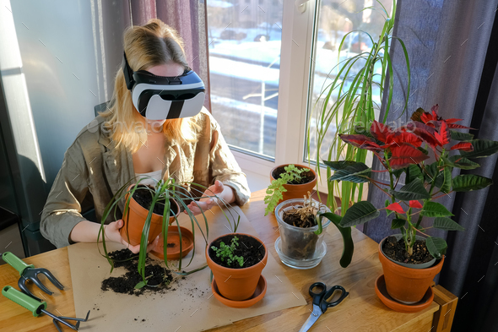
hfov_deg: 57.2
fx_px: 456
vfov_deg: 39.9
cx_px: 249
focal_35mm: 33
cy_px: 166
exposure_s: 1/160
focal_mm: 22.3
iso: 160
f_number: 3.2
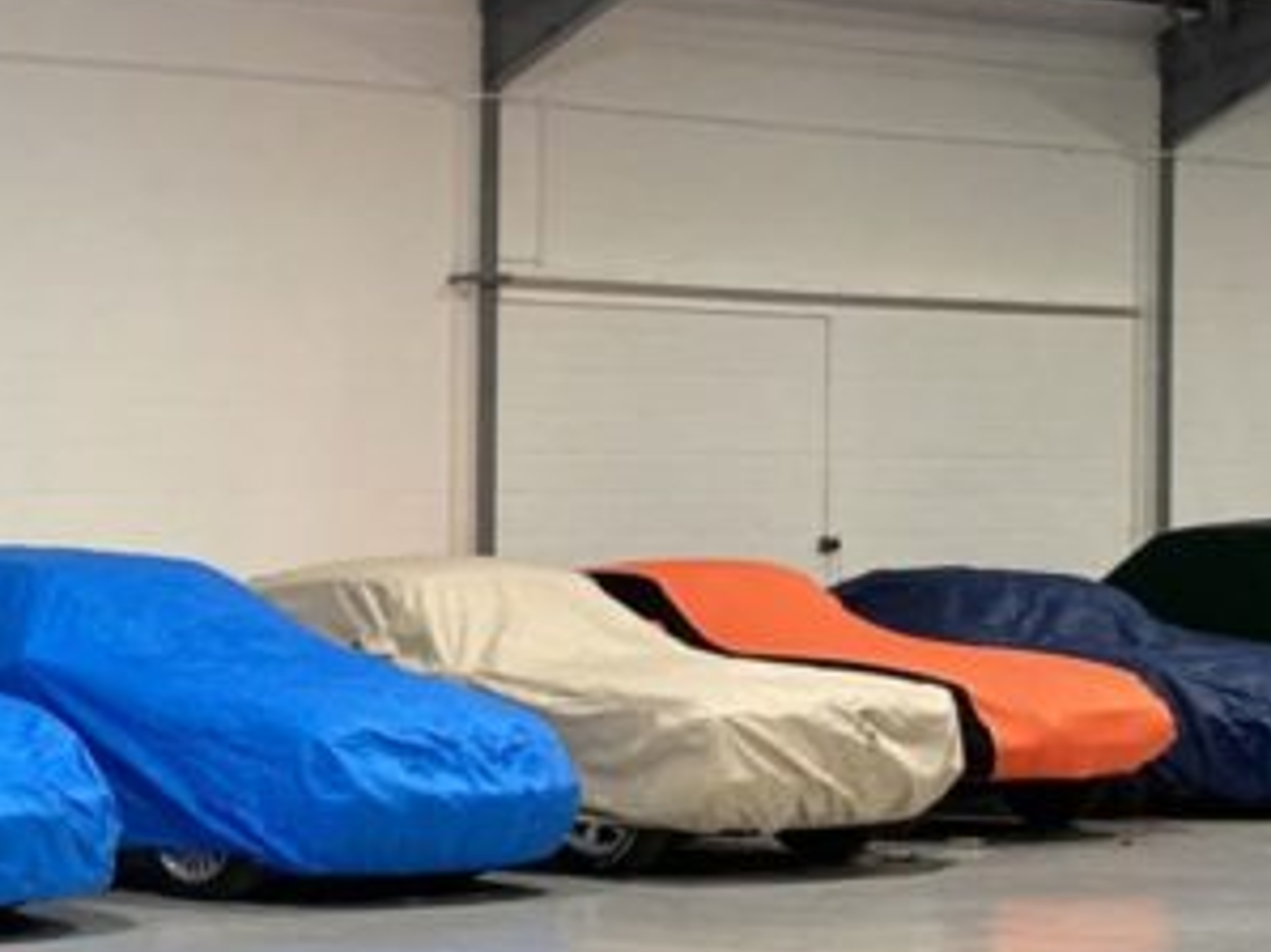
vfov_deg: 12.3
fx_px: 4404
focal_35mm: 120
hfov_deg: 16.1
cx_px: 26
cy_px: 557
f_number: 1.8
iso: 100
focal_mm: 3.99
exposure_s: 1/50
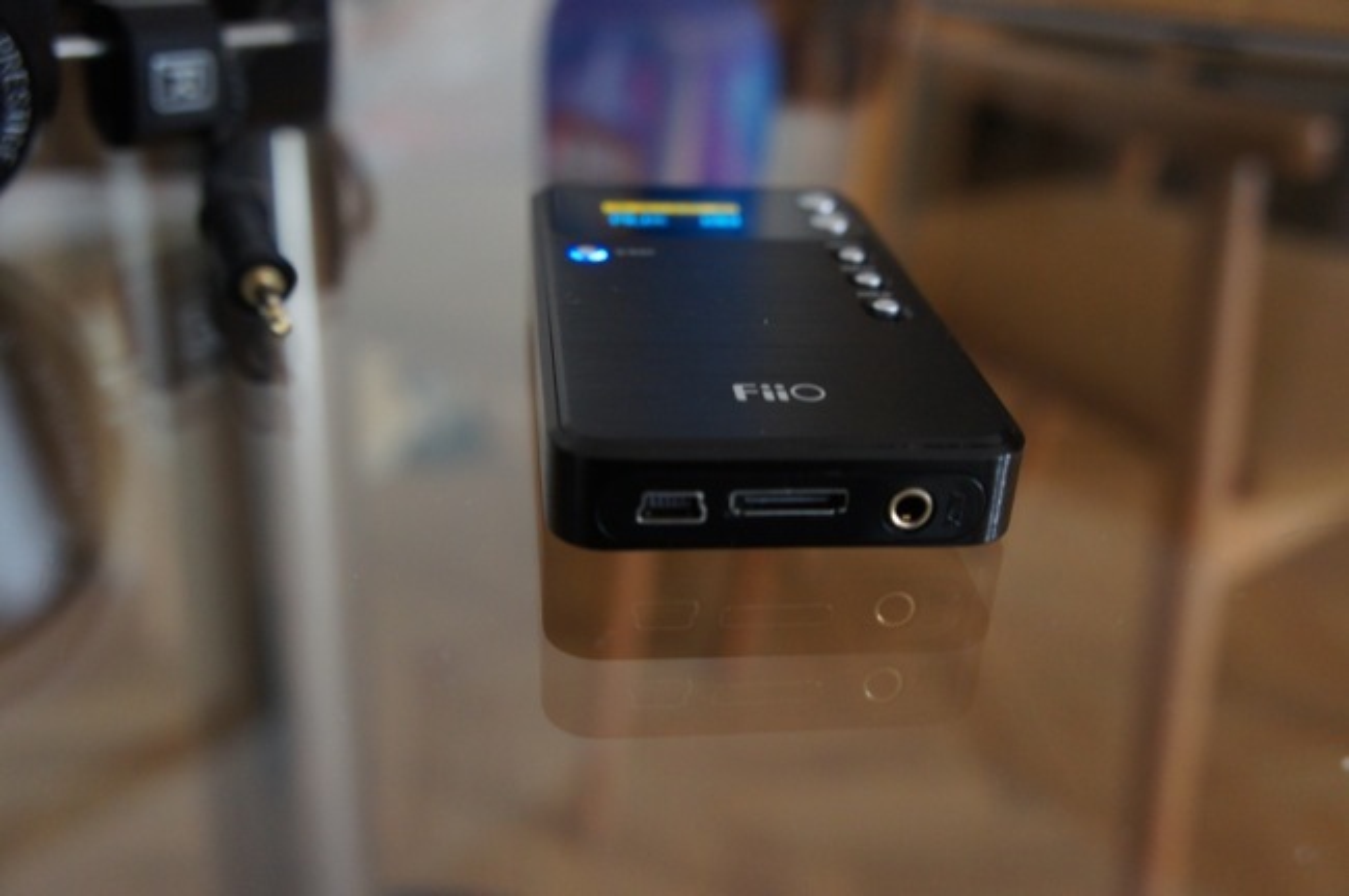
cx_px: 674
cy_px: 448
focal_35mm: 34
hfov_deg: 55.2
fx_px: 1291
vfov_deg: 38.3
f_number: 4
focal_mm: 23
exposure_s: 1/40
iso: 1000
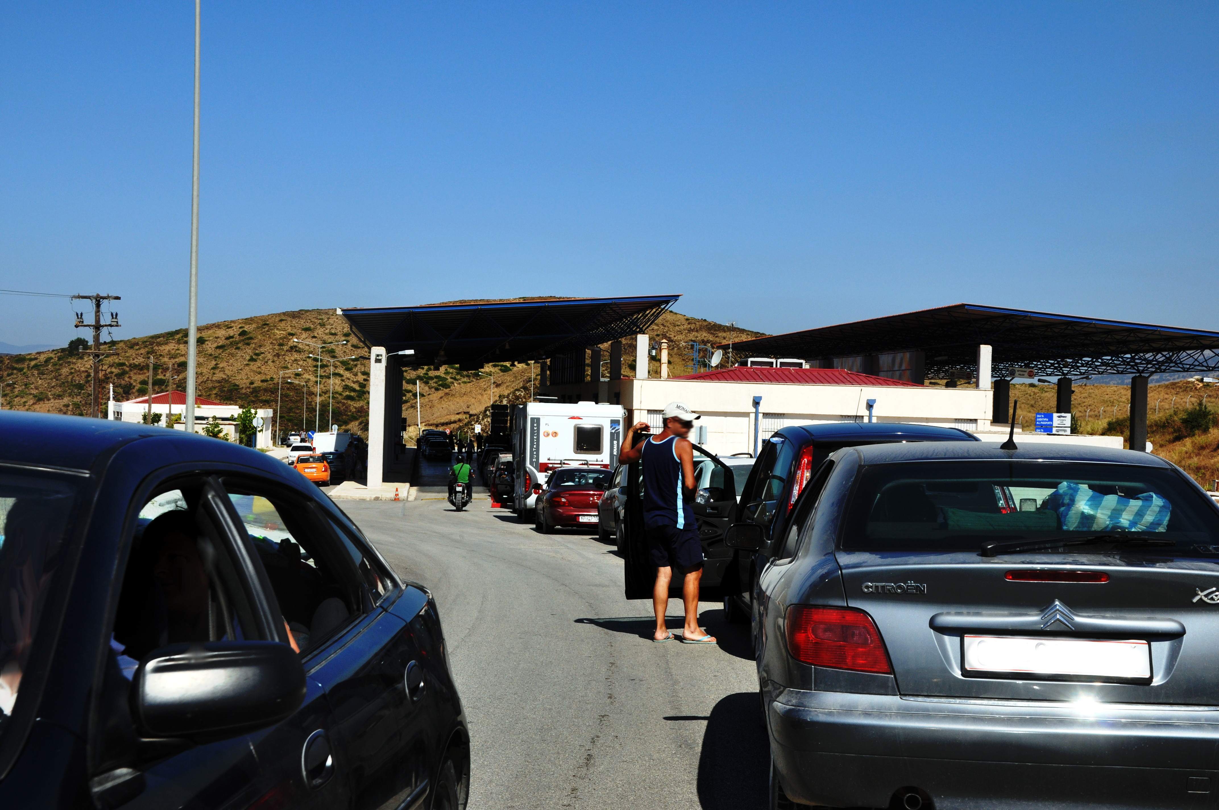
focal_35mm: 51
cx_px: 610
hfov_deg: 38.9
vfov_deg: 26.4
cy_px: 405
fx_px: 1725
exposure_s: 1/500
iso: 200
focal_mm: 34
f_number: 11
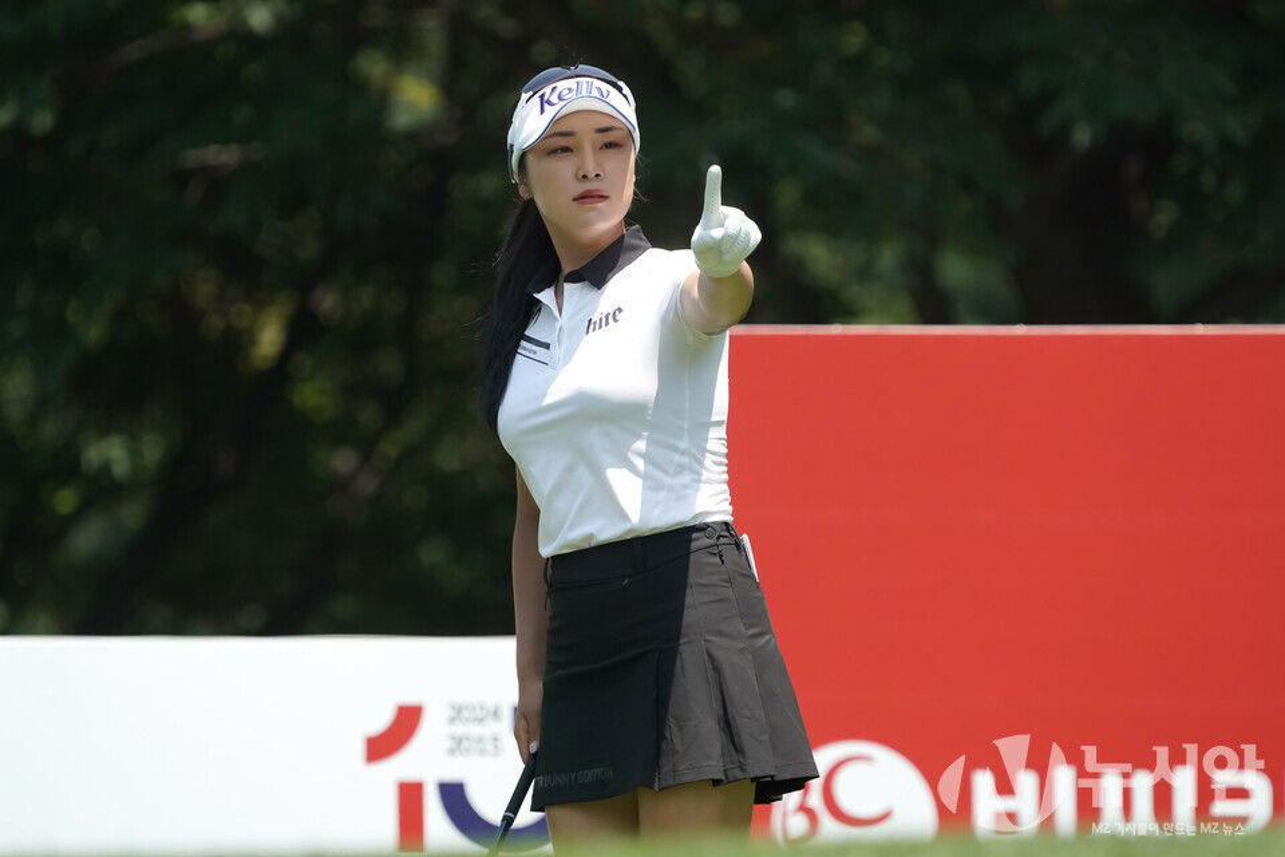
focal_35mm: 673
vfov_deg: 2.0
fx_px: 24020
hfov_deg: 3.1
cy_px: 428
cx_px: 642
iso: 4000
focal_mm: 673
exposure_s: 1/4000
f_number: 9
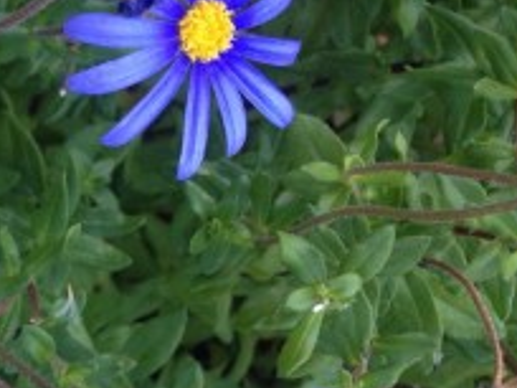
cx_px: -226
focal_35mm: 103
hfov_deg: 17.4
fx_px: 1538
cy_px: 279
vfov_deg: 14.3
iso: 64
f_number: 2.4
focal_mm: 4.28
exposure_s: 1/60
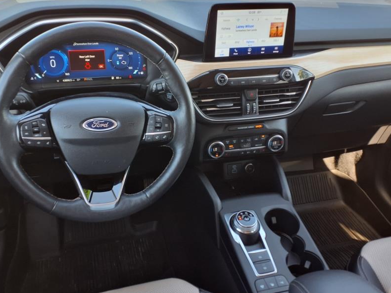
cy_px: 125
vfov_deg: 40.6
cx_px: 186
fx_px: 395
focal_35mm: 35
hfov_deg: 52.6
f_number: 1.9
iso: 40
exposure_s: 1/100
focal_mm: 3.58
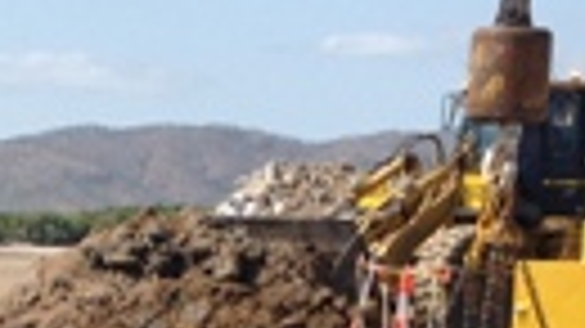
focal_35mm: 181
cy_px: 631
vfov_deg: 6.5
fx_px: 2806
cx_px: -70
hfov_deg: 11.7
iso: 50
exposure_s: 1/2160
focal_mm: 4.28
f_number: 2.4
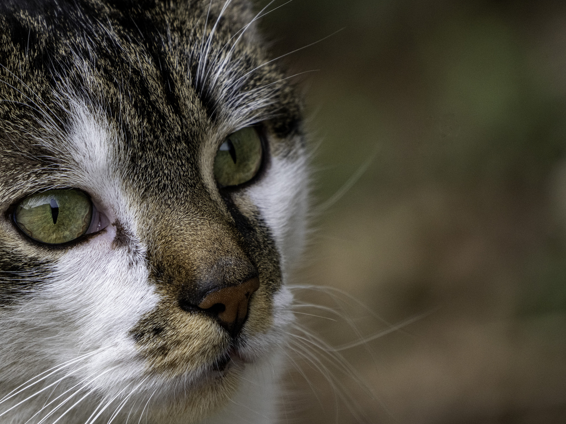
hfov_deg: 2.0
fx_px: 15988
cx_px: 209
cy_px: 234
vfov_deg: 1.5
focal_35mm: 978
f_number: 11
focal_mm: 800
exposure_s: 1/500
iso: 3200
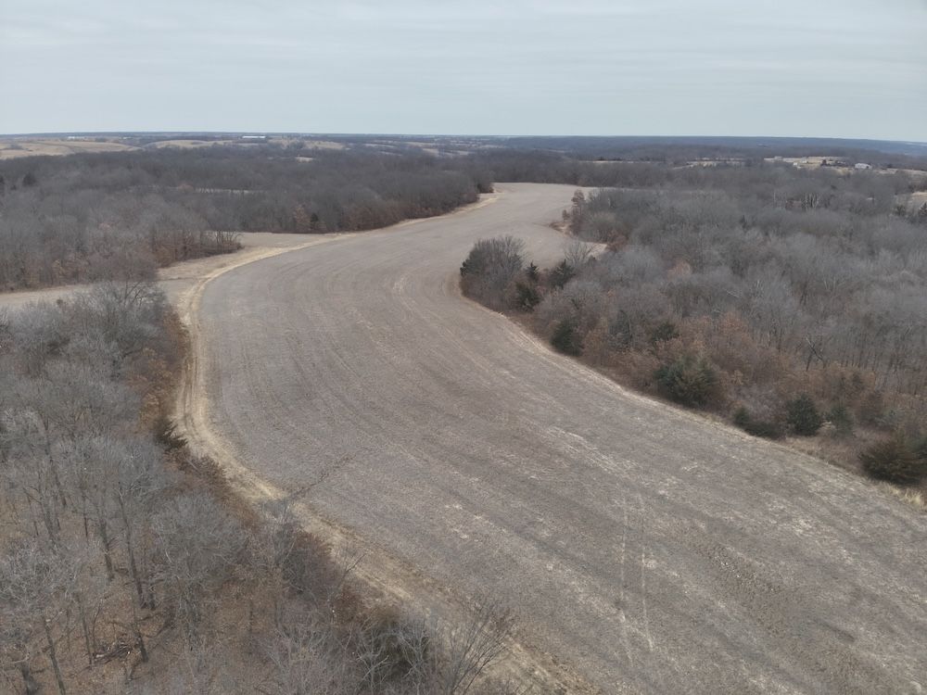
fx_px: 643
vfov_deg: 56.8
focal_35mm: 24
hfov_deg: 71.6
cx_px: 464
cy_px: 348
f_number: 2.8
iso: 100
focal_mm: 4.4
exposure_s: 1/350
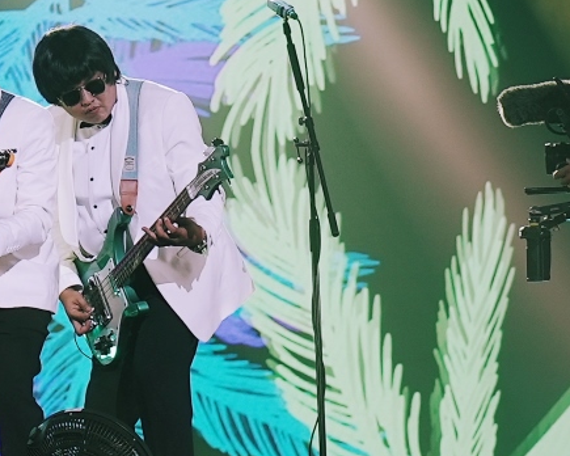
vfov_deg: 5.7
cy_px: 225
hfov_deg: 7.1
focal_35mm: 272
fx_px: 4589
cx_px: -22
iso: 500
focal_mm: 70
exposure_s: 1/160
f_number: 4
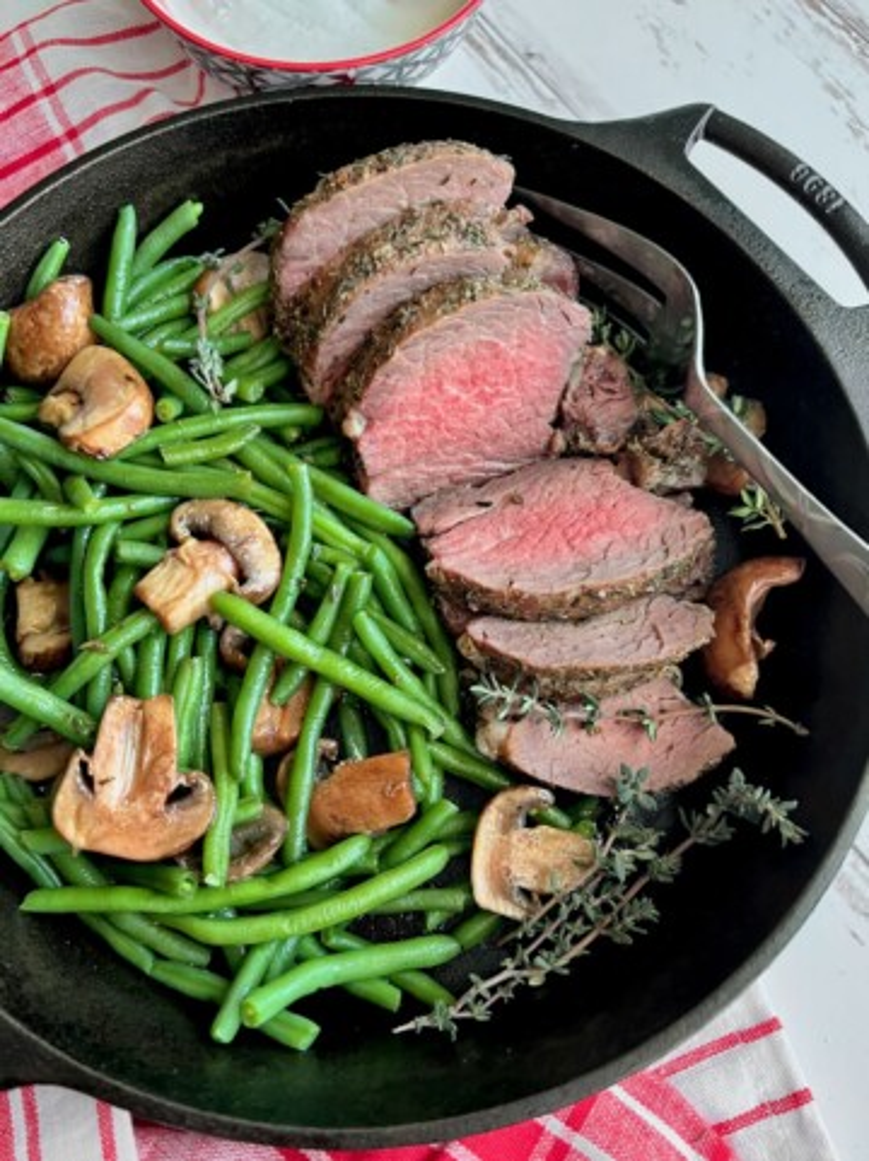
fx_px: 871
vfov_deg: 67.3
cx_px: 434
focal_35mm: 26
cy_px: 580
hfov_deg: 53.0
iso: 125
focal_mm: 5.7
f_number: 1.5
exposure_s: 1/99
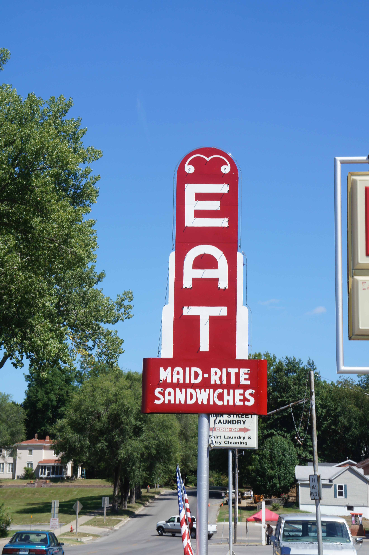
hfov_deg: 18.9
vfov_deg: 28.1
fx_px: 1109
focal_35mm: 72
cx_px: 184
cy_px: 278
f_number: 13
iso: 200
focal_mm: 48
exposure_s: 1/250
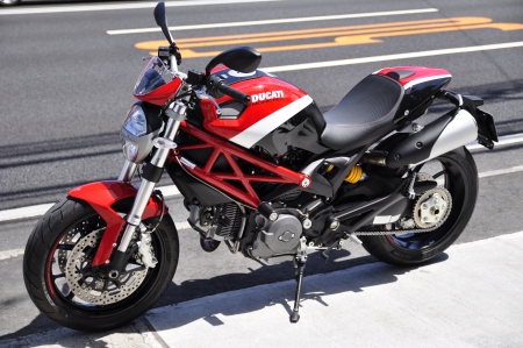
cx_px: 262
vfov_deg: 22.6
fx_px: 871
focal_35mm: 60
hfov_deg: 33.4
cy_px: 174
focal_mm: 40
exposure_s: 1/2500
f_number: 3.2
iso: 200
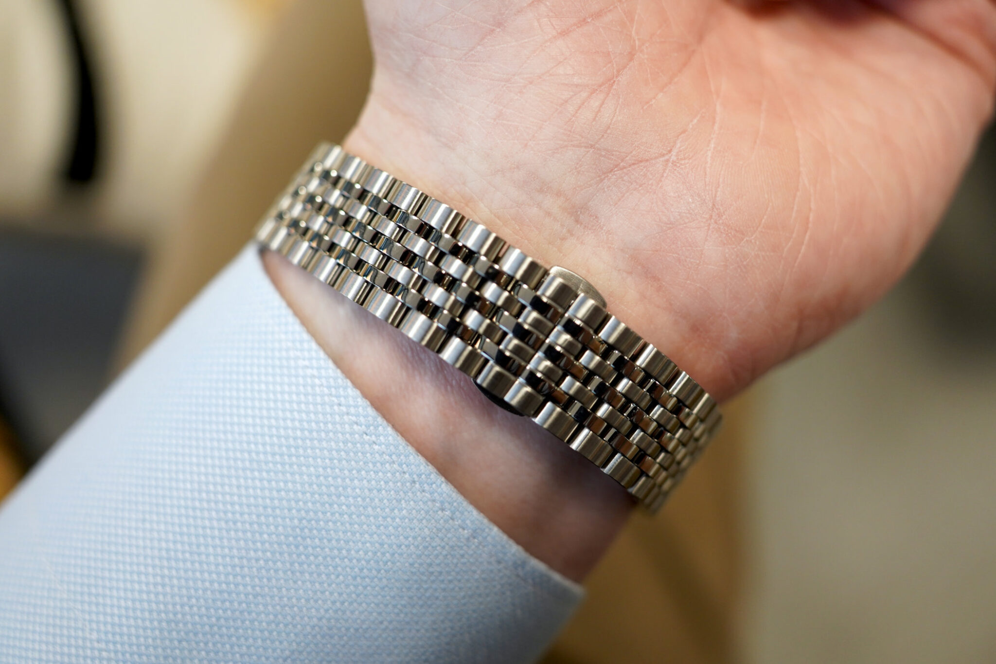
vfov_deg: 37.8
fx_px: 968
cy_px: 332
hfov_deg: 54.4
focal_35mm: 35
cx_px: 498
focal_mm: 35
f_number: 2.8
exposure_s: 1/250
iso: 800
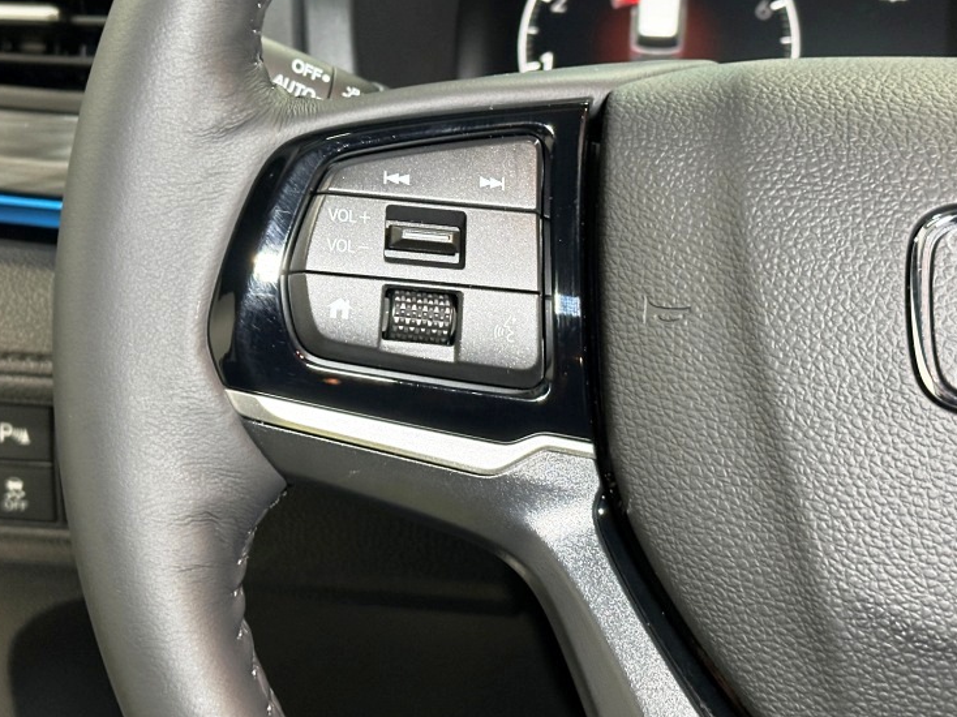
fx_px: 1852
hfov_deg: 28.9
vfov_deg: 21.9
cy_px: 270
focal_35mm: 67
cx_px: 379
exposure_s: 1/30
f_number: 1.78
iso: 500
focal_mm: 6.86
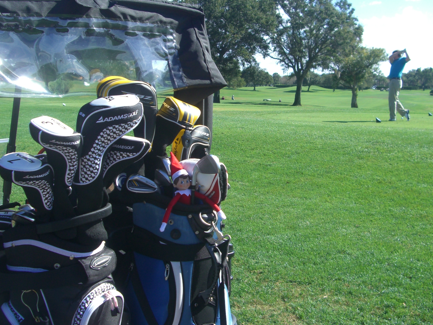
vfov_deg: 29.7
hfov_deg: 38.8
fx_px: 613
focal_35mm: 49
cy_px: 162
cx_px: 253
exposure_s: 1/160
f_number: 5.6
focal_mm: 7.9
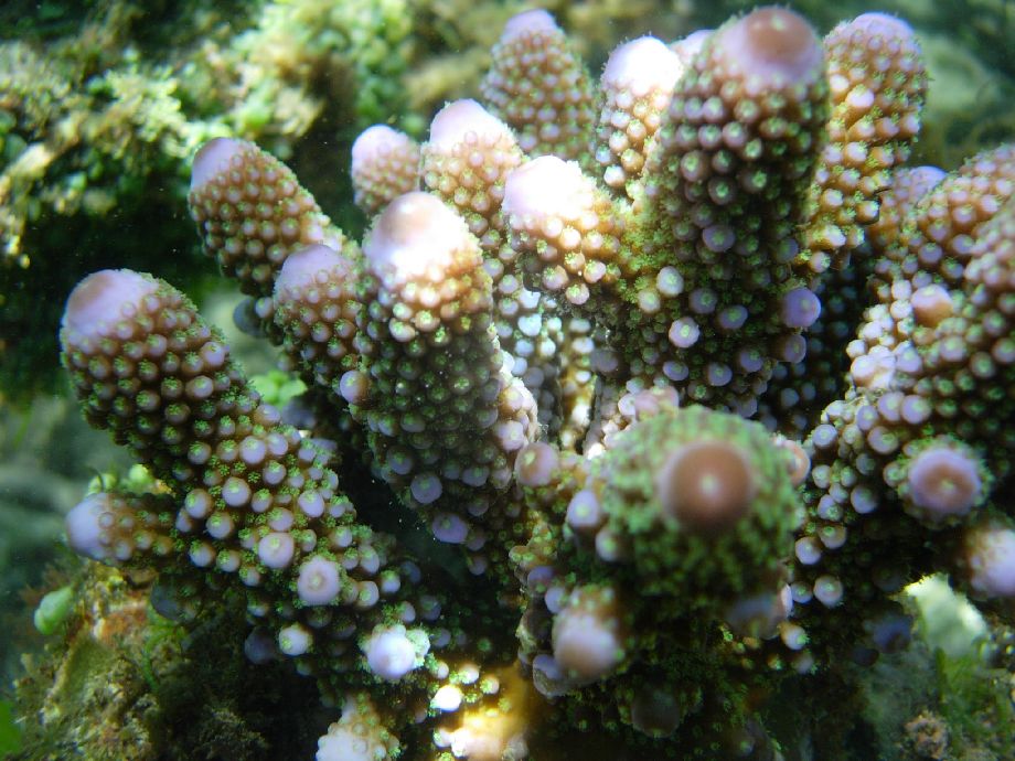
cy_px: 380
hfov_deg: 49.0
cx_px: 508
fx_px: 1114
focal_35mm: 38
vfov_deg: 37.7
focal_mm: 7.8
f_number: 2.8
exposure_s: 1/664
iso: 64
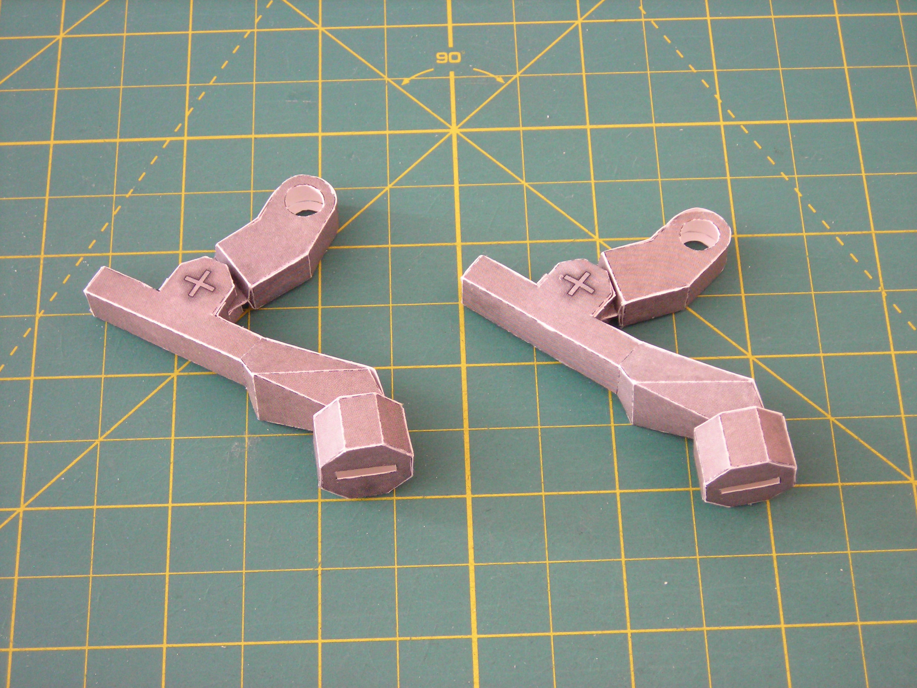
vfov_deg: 19.1
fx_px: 2040
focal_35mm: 77
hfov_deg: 25.3
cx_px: 458
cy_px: 344
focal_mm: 12.7
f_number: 4.2
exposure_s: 1/3.8
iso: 200
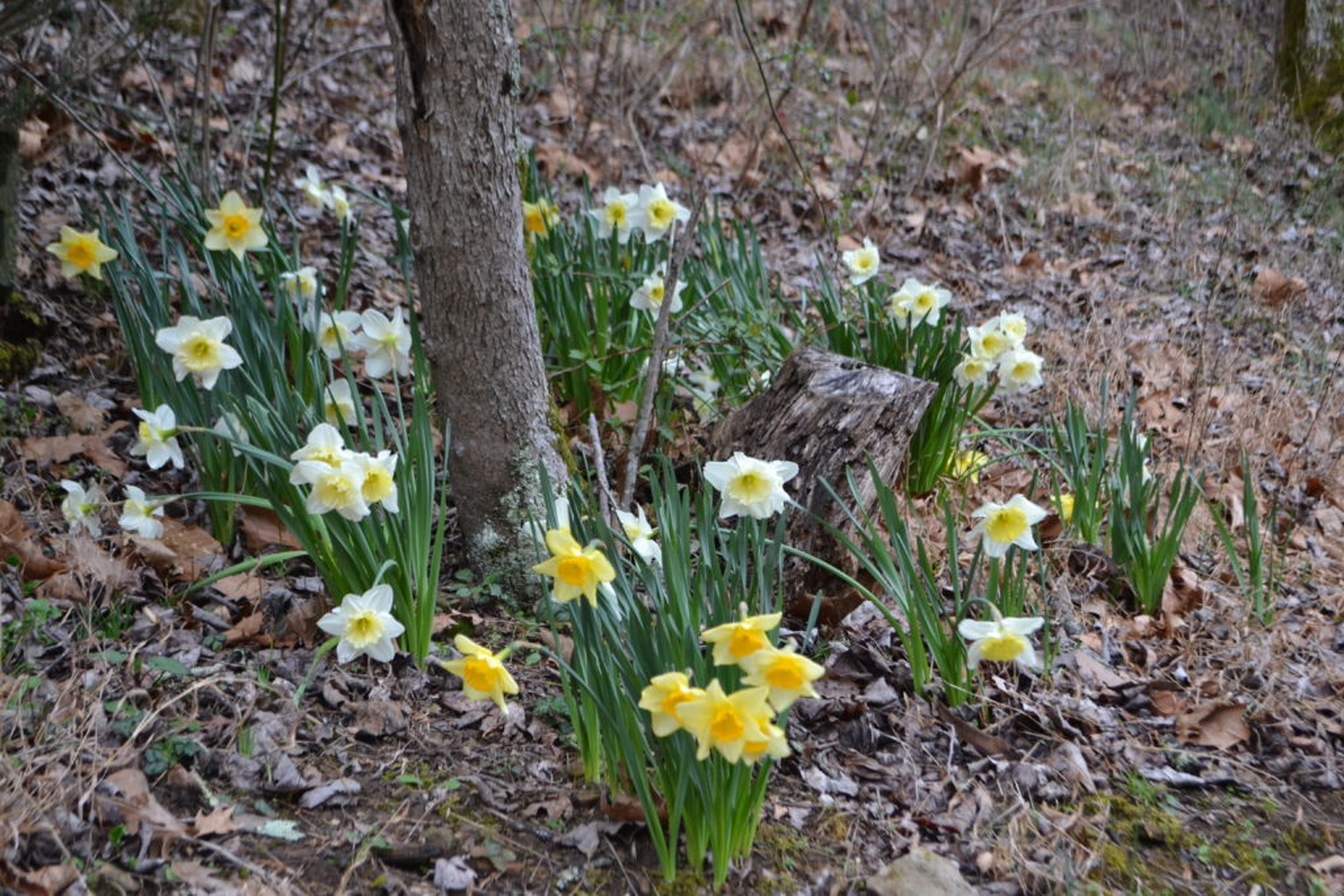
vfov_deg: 25.1
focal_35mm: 54
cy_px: 448
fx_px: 2016
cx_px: 672
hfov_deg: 36.9
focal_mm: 36
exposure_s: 1/80
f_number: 5
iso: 400
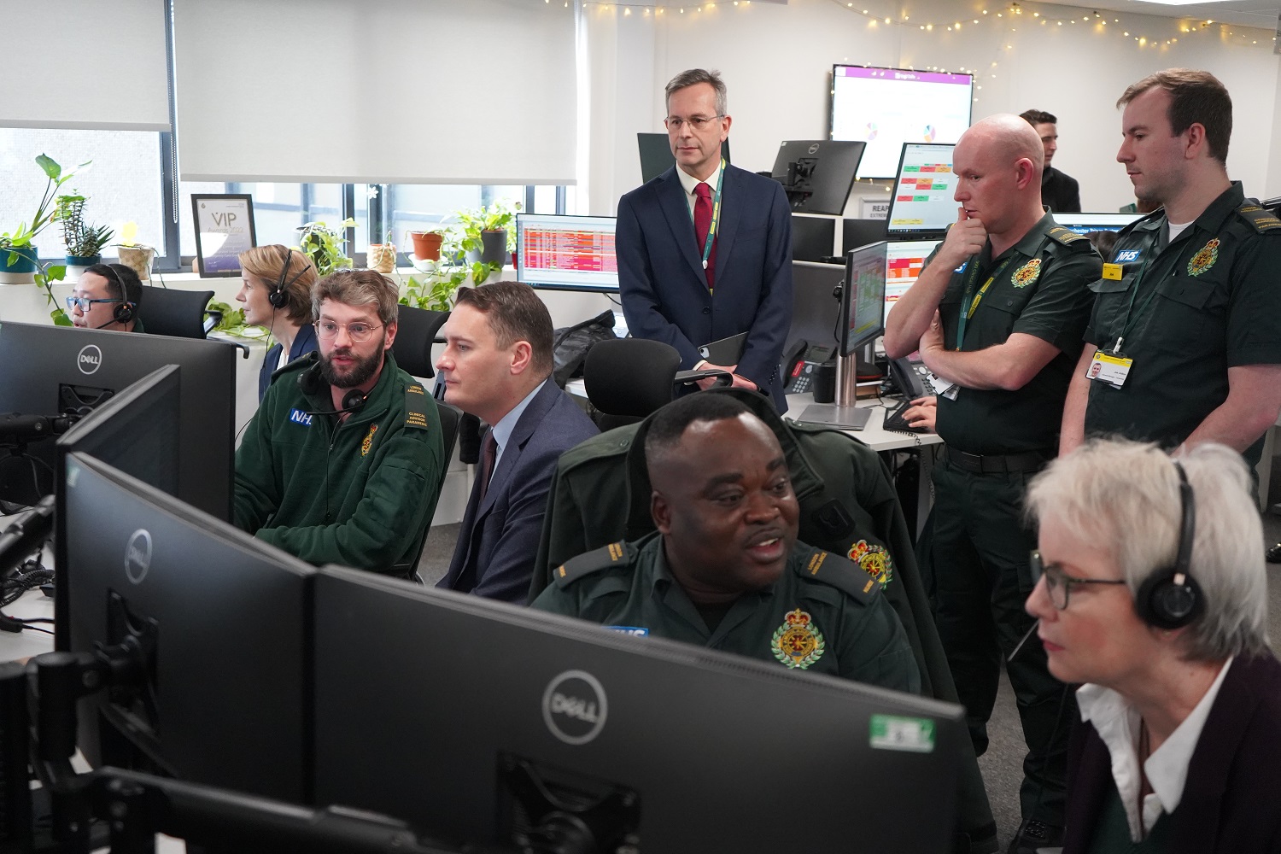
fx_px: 1352
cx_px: 640
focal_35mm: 38
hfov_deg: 50.7
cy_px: 427
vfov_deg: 35.1
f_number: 4
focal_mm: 38
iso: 6400
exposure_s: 1/160
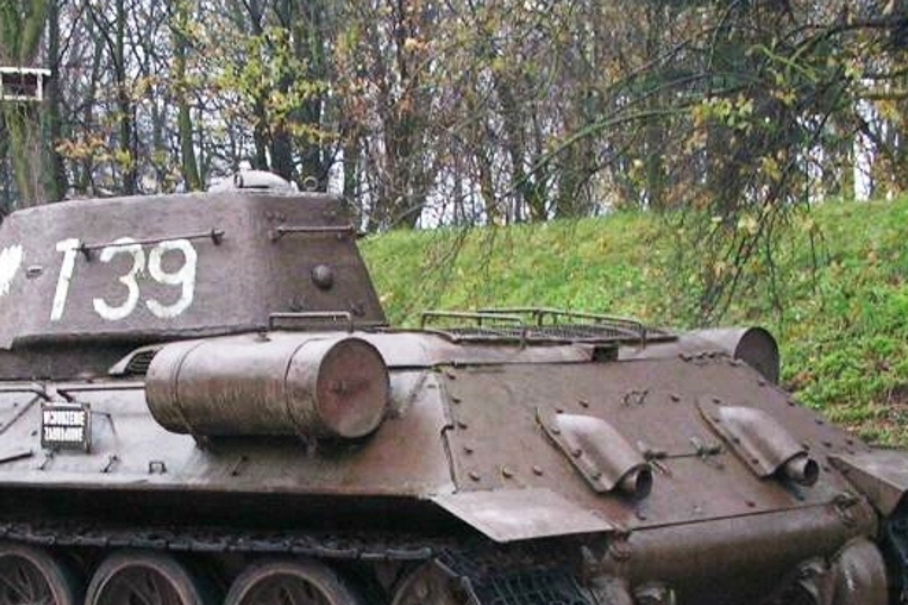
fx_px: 1866
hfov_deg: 27.1
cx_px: 281
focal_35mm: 74
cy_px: 513
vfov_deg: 18.2
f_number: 3.2
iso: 200
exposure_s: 1/40
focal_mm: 7.8
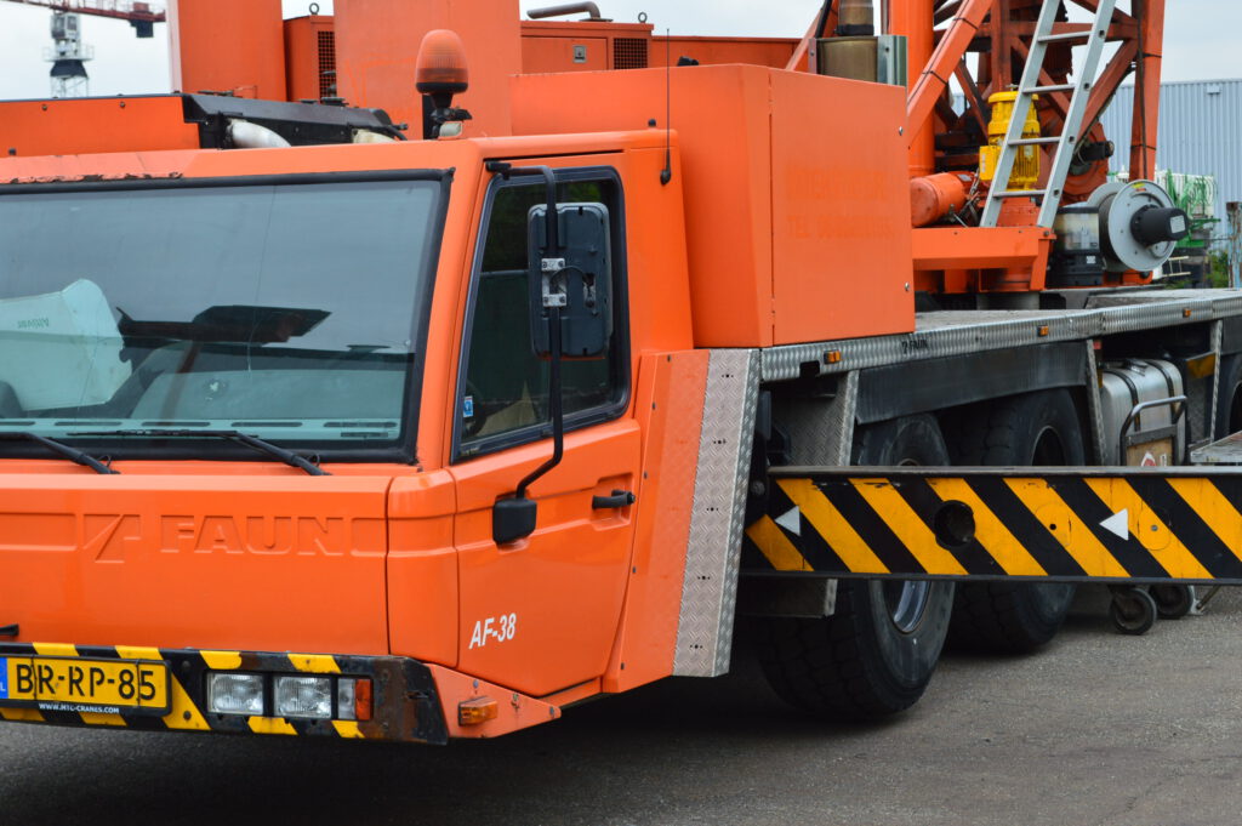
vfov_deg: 16.5
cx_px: 621
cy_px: 413
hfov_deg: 24.6
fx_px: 2844
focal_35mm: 82
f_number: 9
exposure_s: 1/160
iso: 400
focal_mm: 55
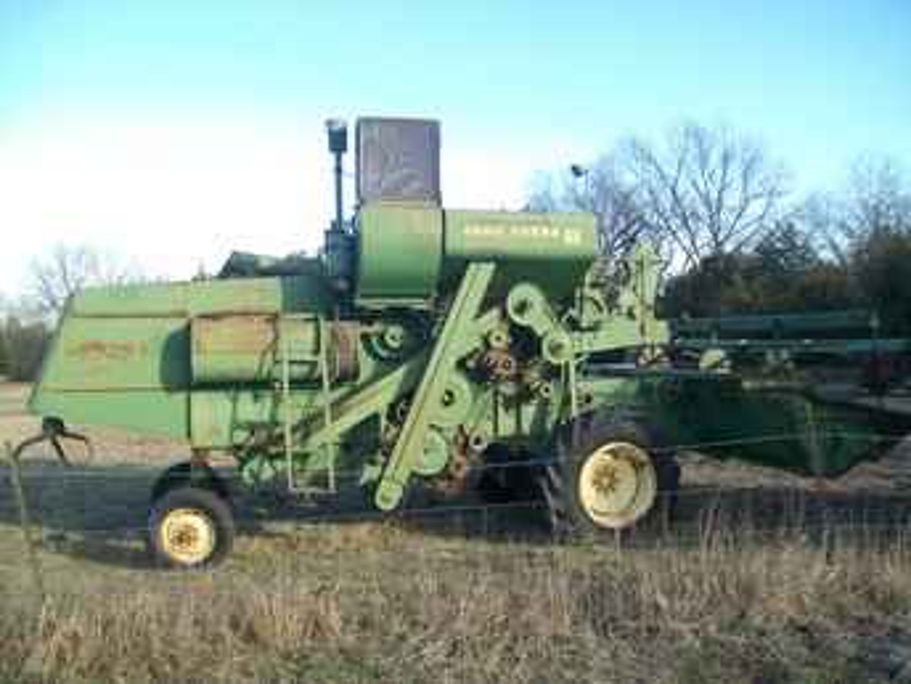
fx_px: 947
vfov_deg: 39.7
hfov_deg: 51.4
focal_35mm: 36
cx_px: 456
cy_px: 342
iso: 64
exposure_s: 1/250
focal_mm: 6
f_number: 2.7
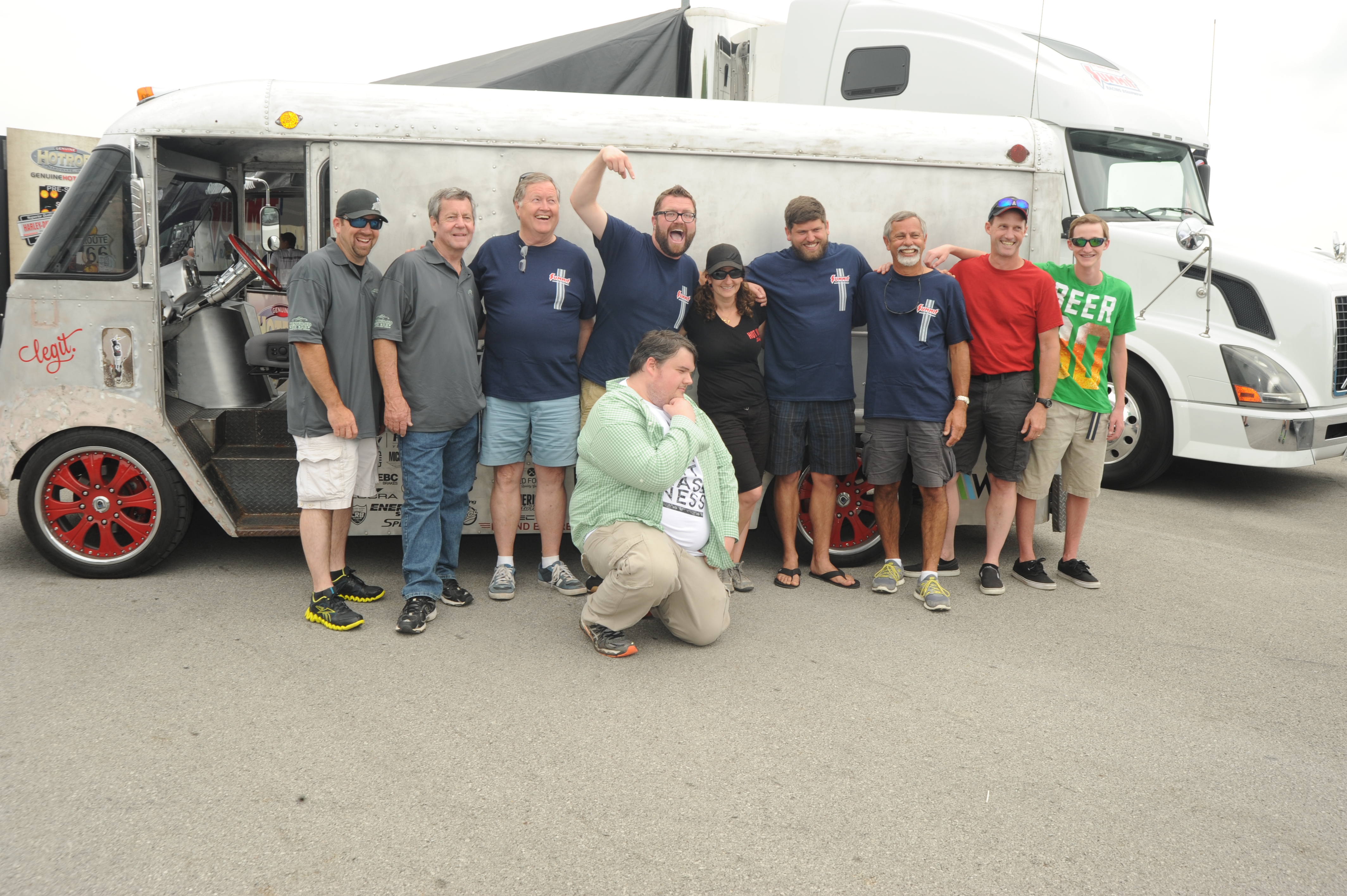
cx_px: 674
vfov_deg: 41.1
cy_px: 448
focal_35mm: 32
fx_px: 1197
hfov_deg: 58.7
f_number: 16
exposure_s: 1/80
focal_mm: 32
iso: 250
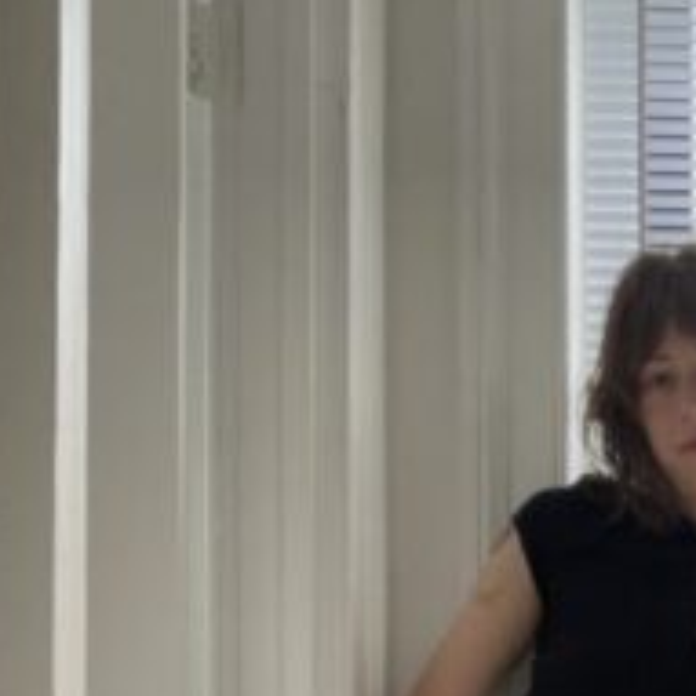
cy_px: 988
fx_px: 1365
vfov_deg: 23.8
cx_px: 665
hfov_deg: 27.3
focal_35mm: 60
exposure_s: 1/121
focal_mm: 2.71
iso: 64
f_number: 2.2
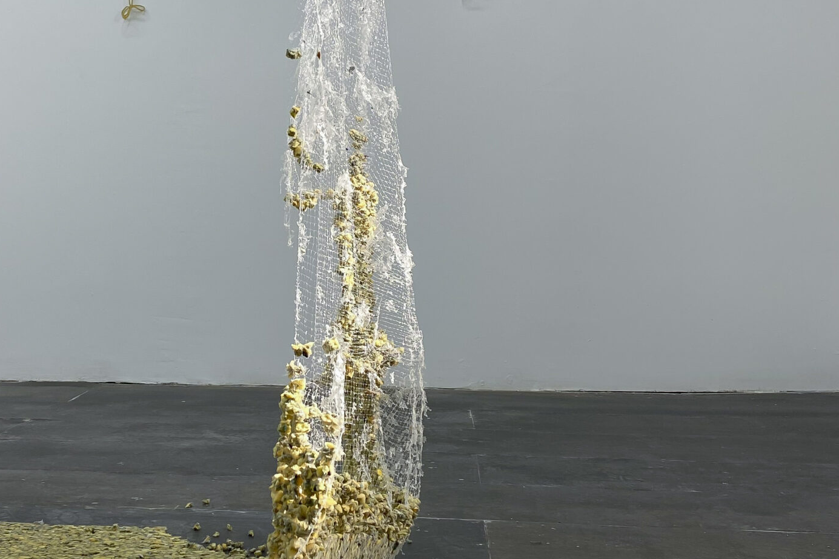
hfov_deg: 39.0
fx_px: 1165
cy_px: 275
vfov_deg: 27.0
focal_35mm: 50
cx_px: 264
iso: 50
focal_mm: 4.25
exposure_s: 1/120
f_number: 1.8
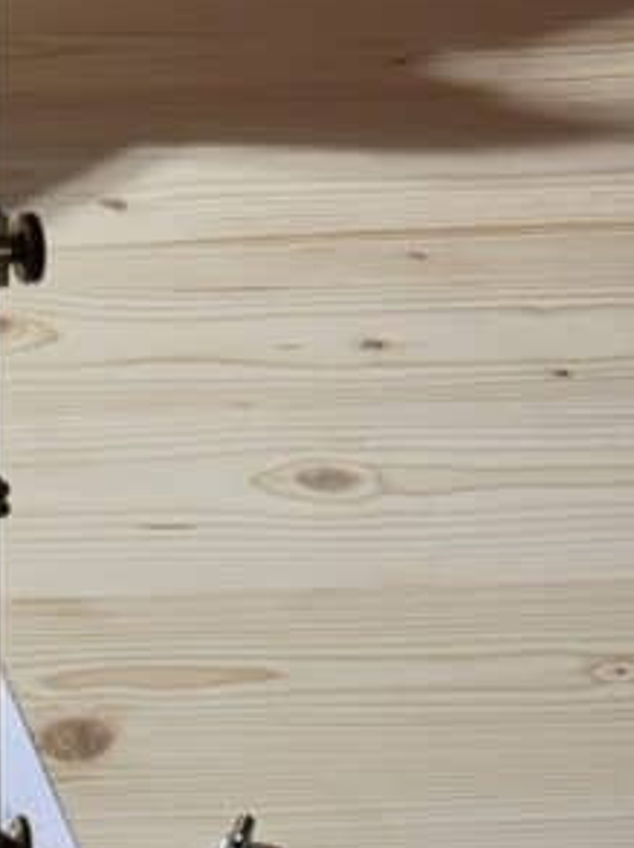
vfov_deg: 11.7
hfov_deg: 8.6
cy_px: 32
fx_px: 4112
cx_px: -405
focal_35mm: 168
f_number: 1.78
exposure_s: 1/50
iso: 100
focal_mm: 6.76
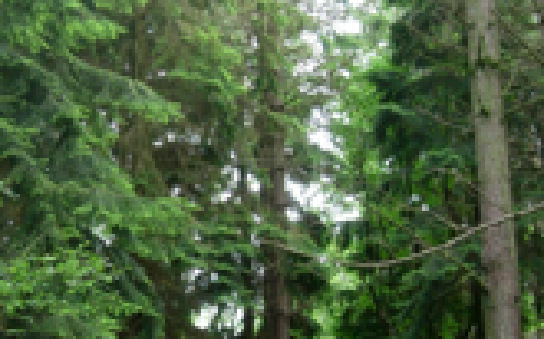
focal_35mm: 95
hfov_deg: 21.7
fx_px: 1408
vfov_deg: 13.7
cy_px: 191
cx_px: 157
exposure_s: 1/55.3
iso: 64
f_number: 2.8
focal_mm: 7.8
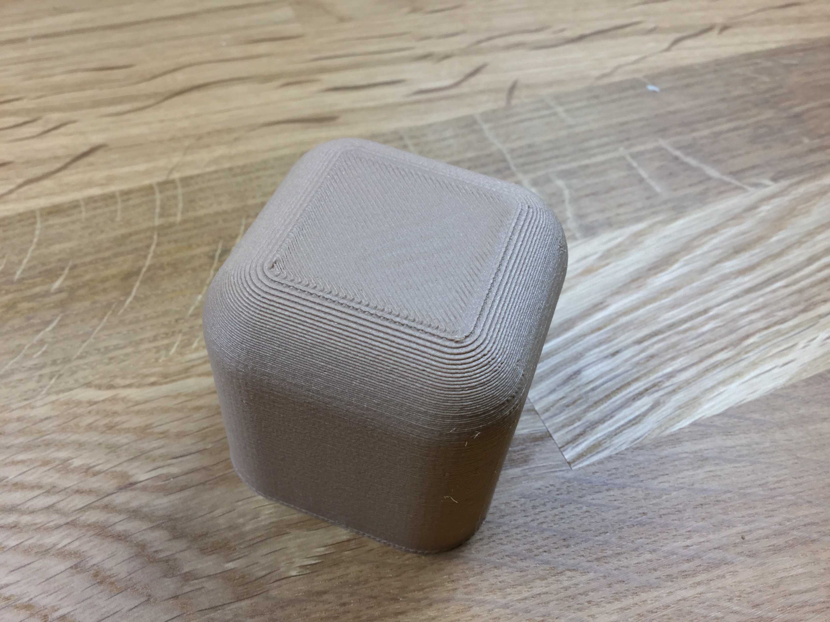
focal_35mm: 31
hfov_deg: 58.4
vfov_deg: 45.4
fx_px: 743
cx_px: 415
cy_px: 311
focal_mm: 3.3
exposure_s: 1/33
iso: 50
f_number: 2.4
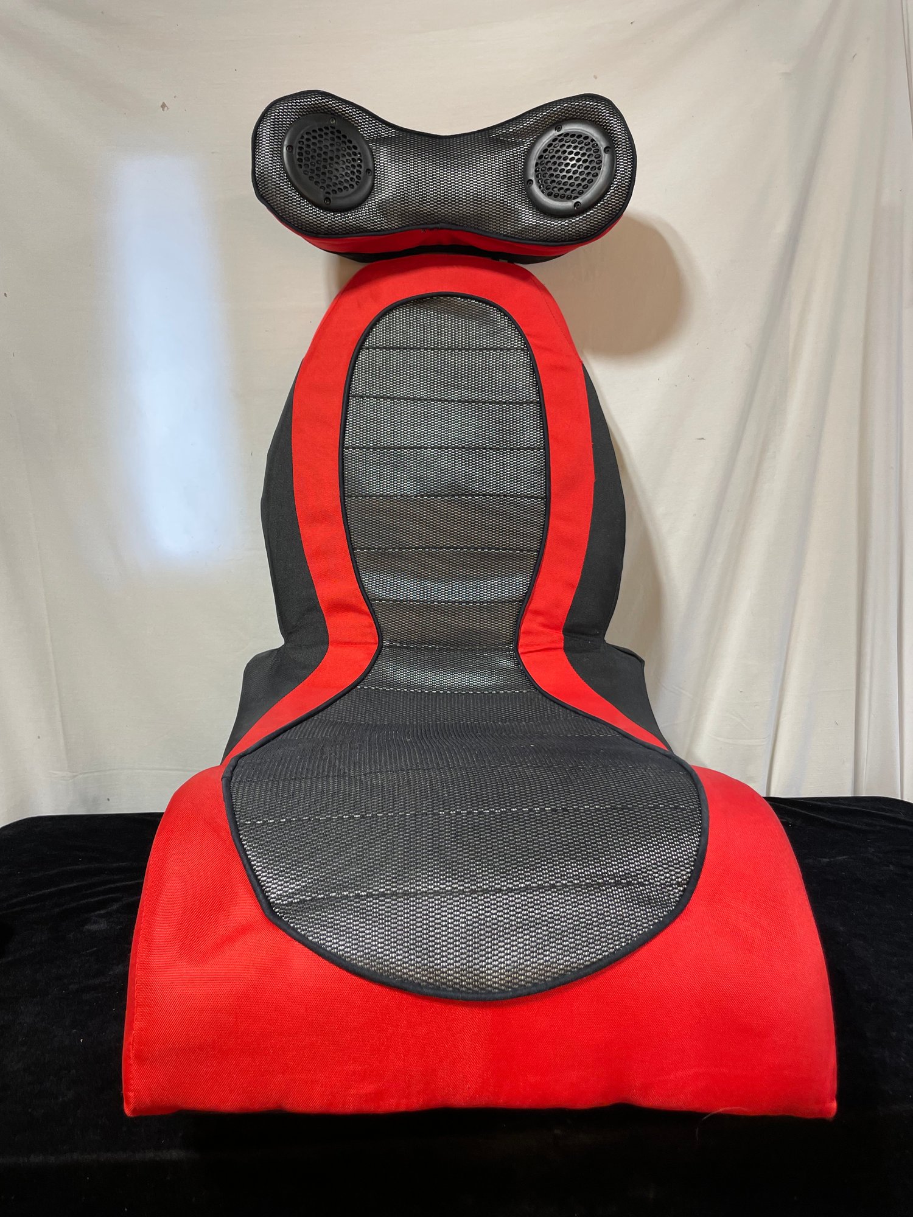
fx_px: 914
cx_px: 456
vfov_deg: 67.3
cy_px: 608
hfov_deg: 53.1
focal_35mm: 26
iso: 80
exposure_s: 1/120
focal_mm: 4.2
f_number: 1.6
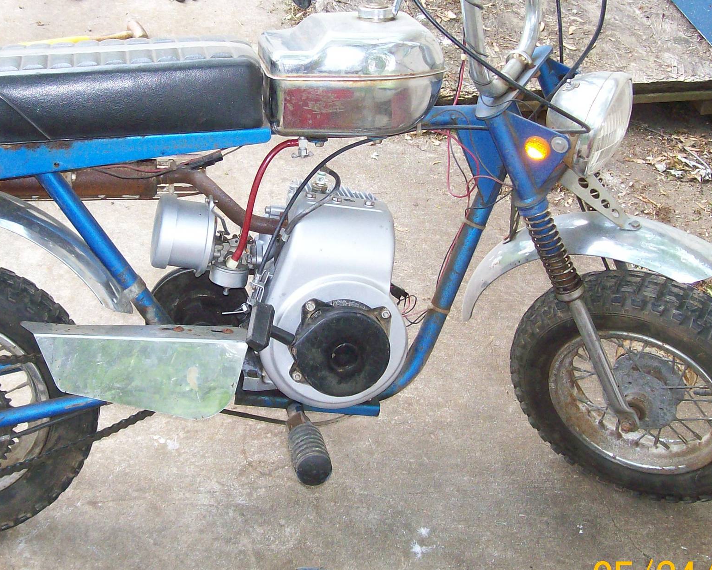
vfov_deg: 26.7
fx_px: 1201
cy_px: 248
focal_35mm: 57
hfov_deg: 32.9
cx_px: 283
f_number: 2.7
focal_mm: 6
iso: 140
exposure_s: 1/70.2
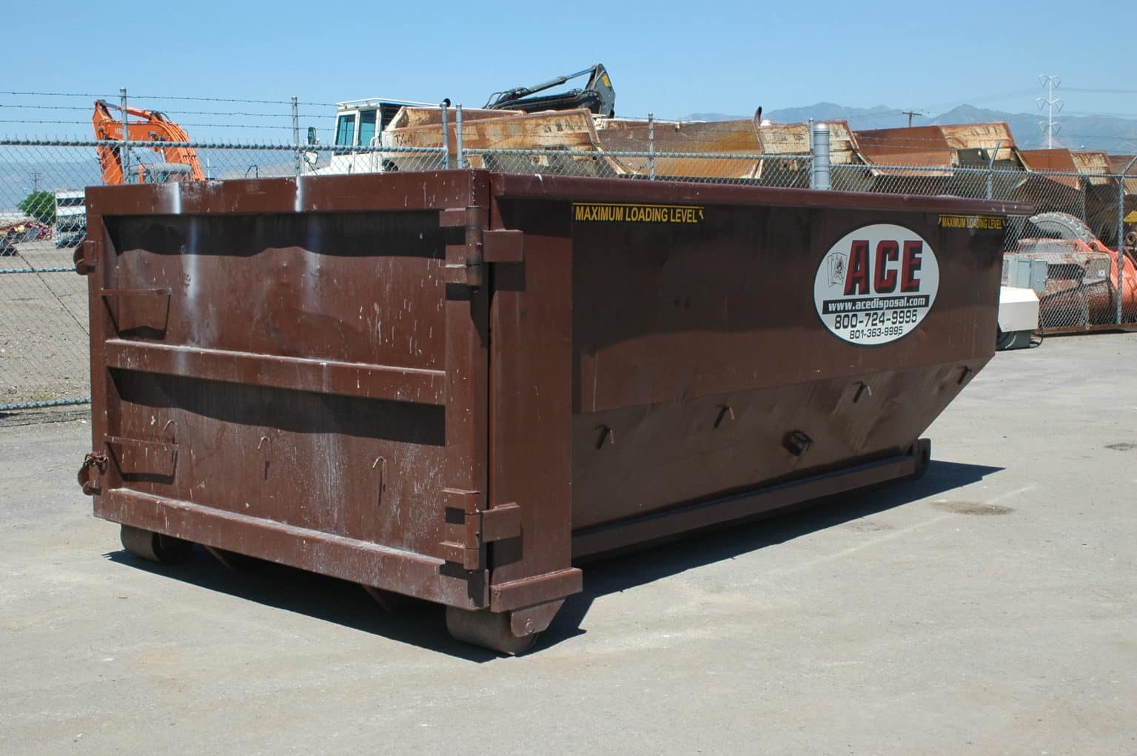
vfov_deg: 28.0
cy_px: 378
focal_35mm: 48
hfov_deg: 41.1
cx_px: 568
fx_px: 1515
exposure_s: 1/200
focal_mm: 32
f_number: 10
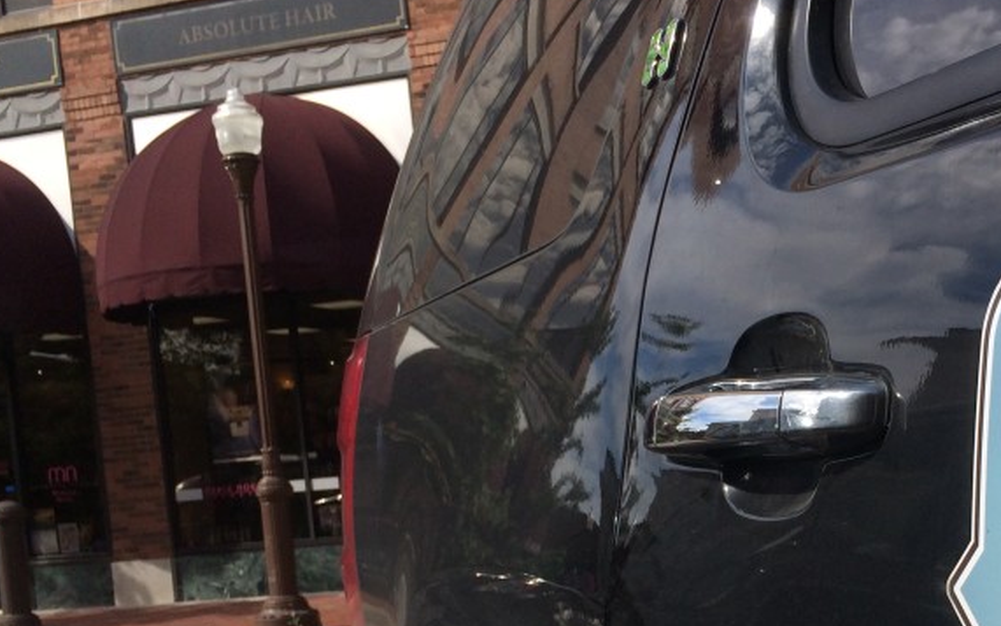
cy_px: 535
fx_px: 1555
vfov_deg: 22.3
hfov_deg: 34.7
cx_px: 791
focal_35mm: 57
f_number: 2.2
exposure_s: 1/2160
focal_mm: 4.12
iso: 40
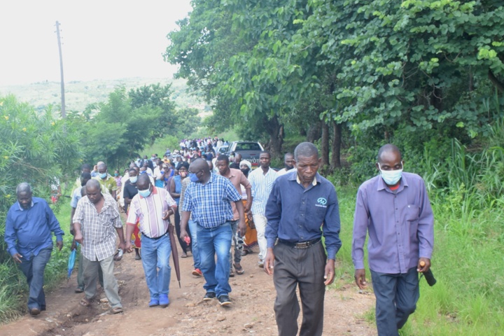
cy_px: 188
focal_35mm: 50
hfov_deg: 39.1
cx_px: 162
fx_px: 700
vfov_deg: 27.0
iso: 500
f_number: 11
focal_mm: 20
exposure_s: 1/100
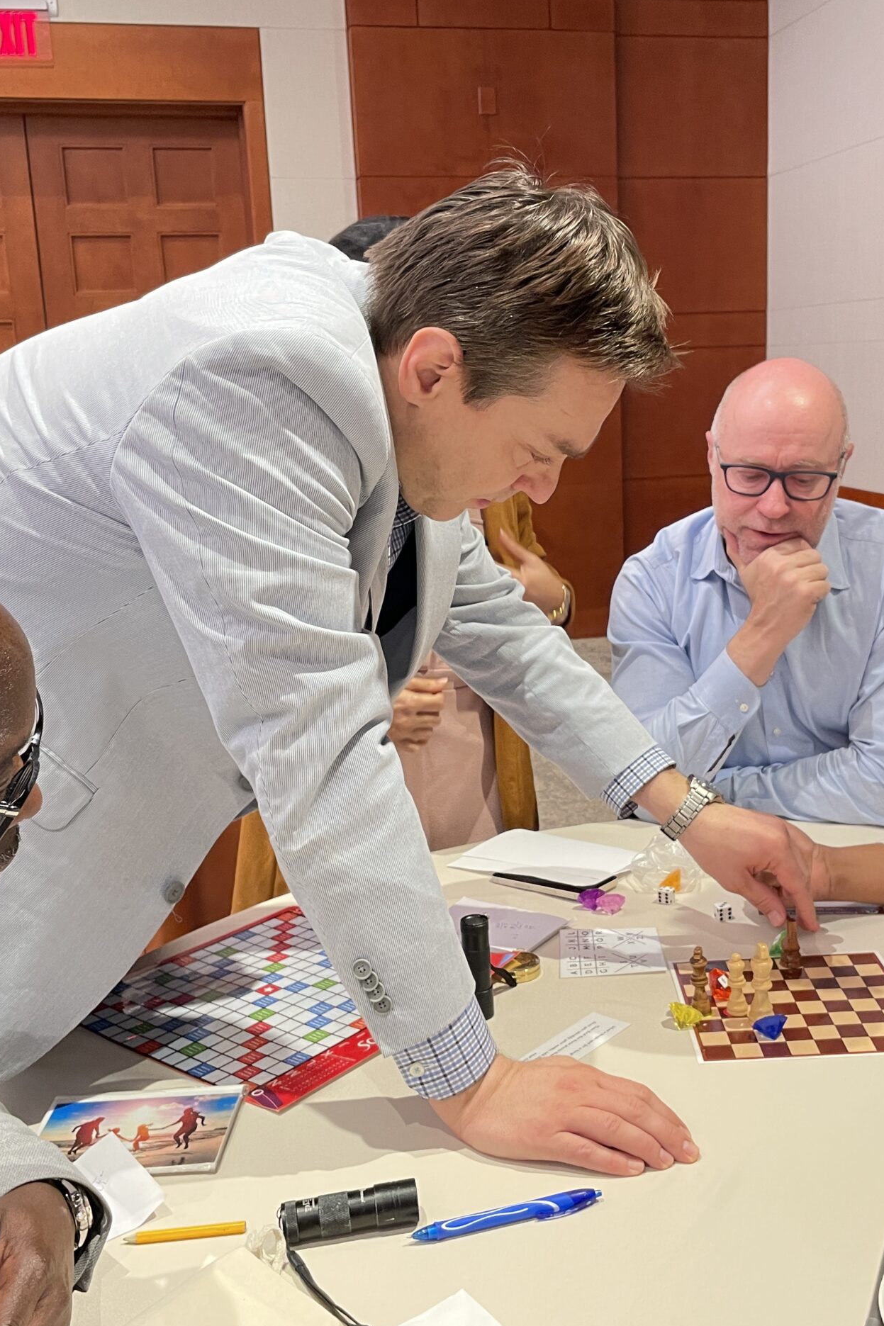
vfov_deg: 51.9
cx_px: 539
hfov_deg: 35.8
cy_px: 673
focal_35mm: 37
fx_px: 1363
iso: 125
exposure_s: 1/55
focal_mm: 4.2
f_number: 1.6
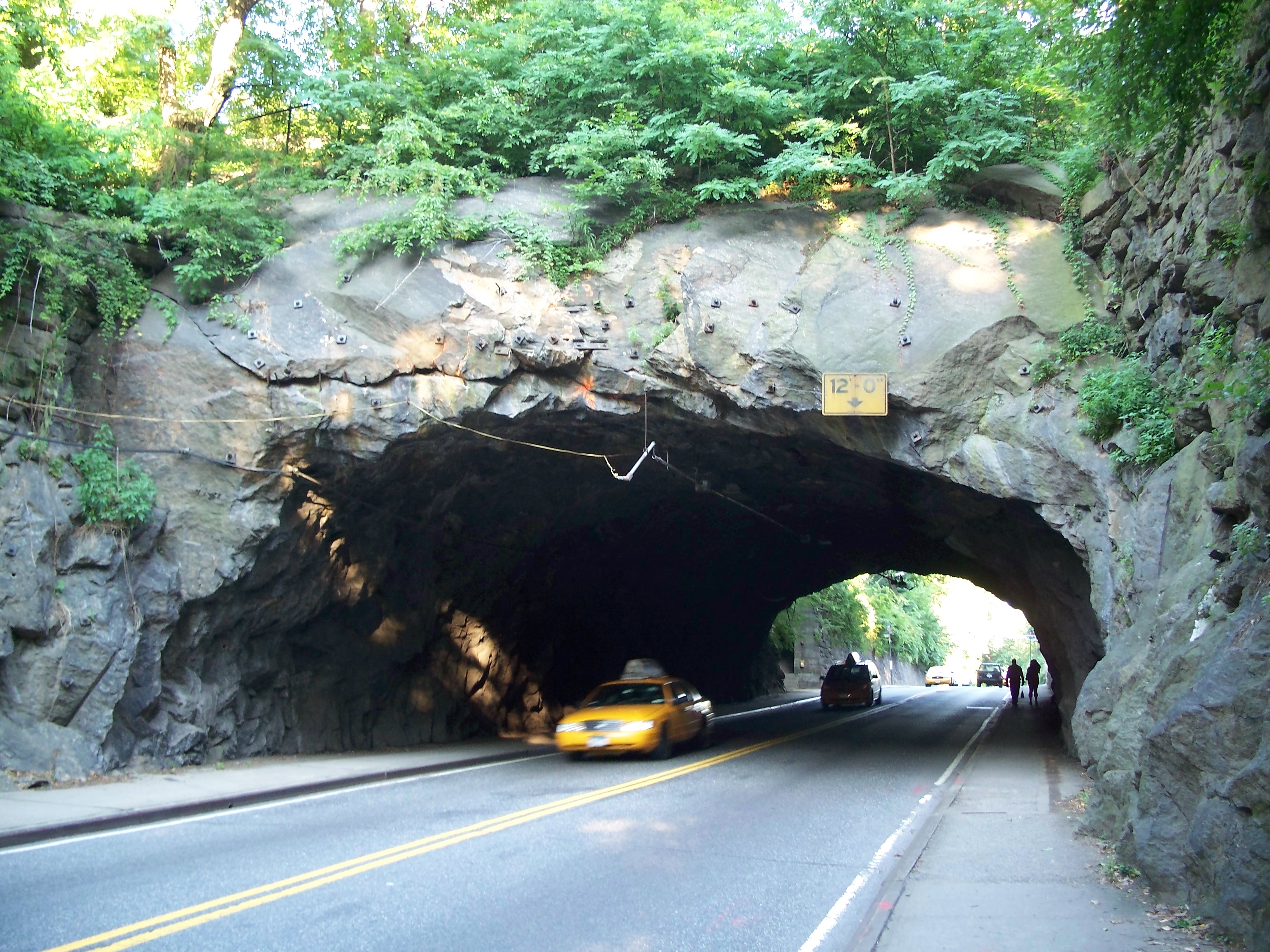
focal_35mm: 37
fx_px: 1357
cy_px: 476
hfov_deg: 50.1
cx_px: 635
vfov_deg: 38.7
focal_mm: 7.8
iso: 200
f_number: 2.8
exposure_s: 1/25
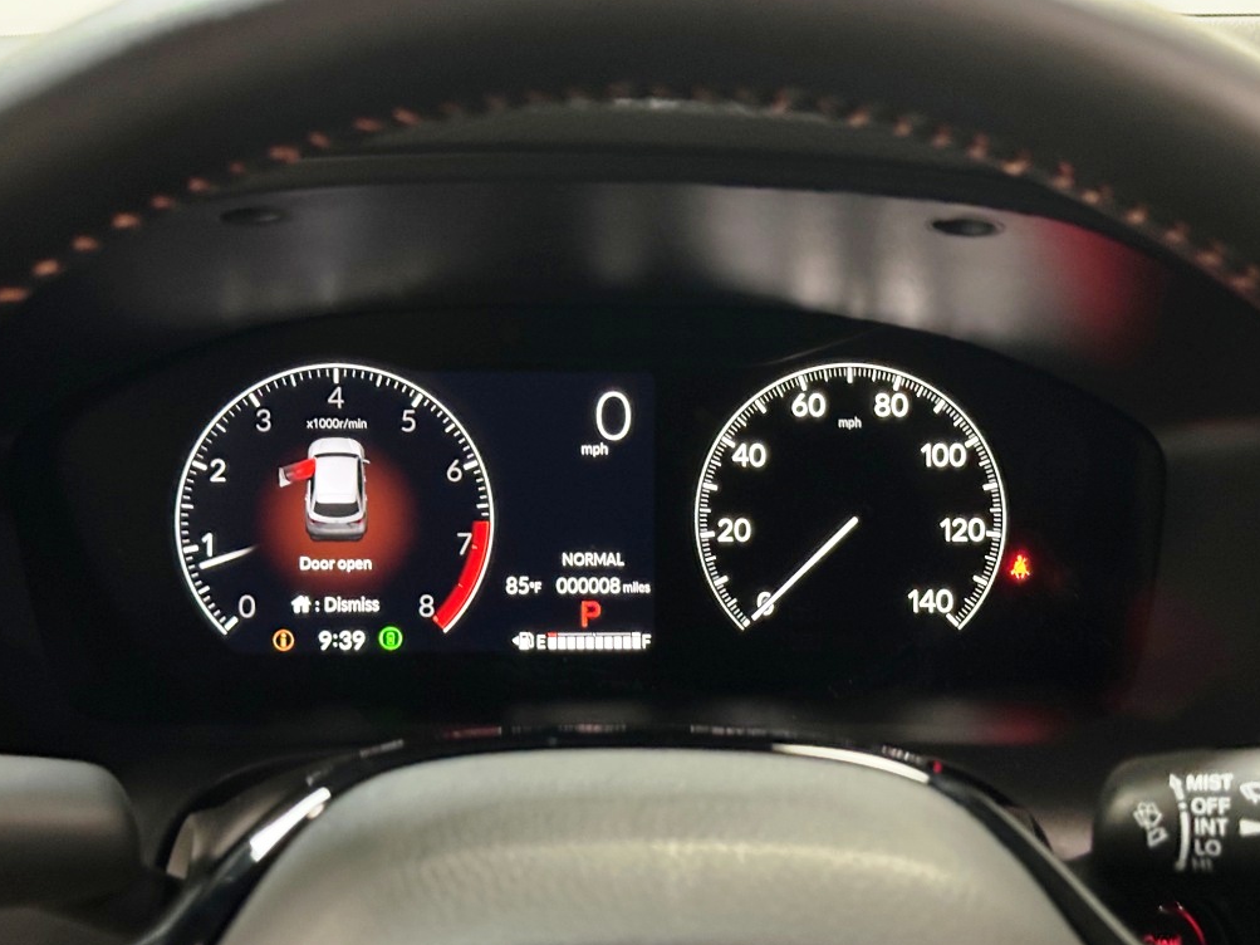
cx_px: 632
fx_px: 1783
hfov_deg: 38.9
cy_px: 479
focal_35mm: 49
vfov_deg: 29.7
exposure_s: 1/24
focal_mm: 6.86
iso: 640
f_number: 1.78
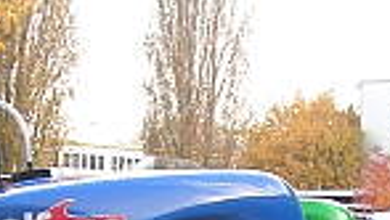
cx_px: 202
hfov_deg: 15.2
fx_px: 1459
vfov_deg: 8.3
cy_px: 407
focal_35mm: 141
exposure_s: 1/80
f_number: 4.5
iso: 50
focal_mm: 5.8
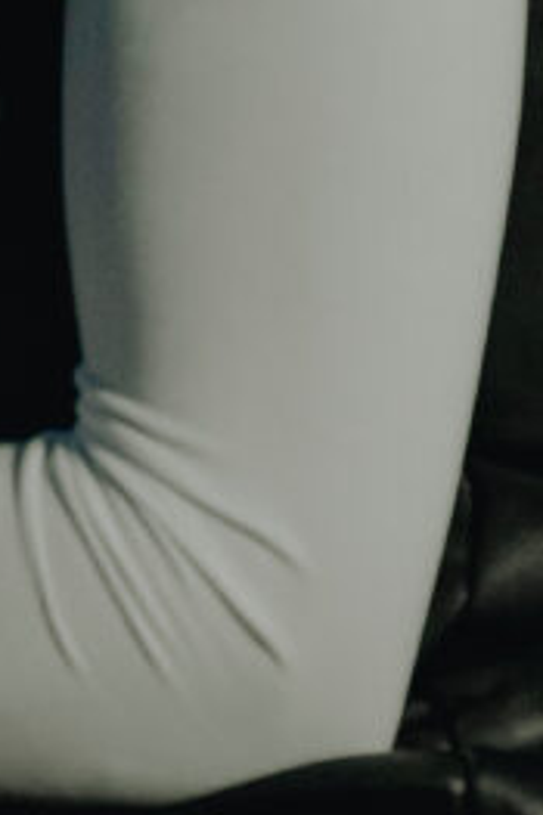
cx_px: -191
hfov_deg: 2.5
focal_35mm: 545
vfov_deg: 3.8
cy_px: -127
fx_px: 12346
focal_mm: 70
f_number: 3.5
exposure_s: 1/250
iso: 3200
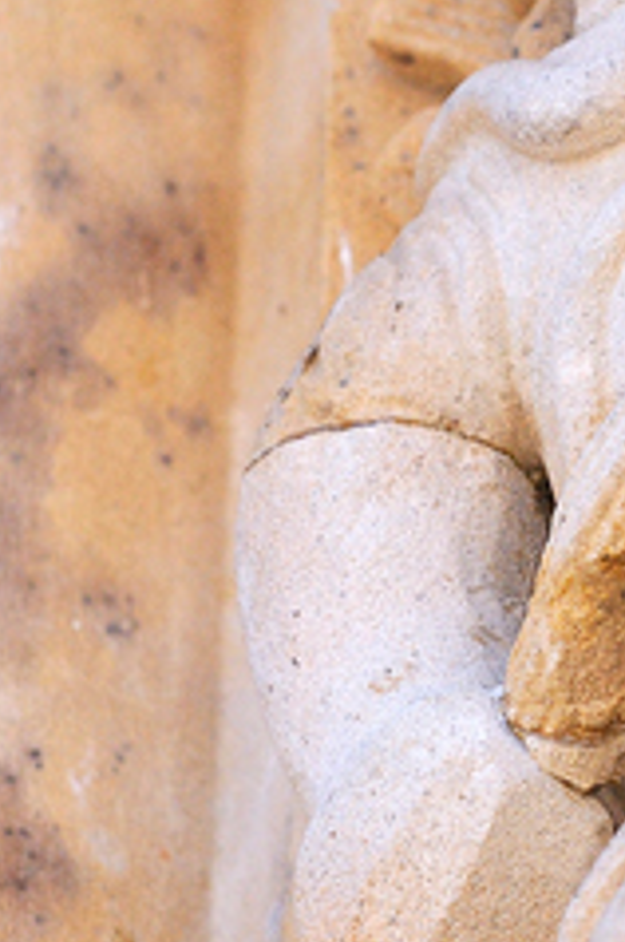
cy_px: 340
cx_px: 847
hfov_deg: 1.7
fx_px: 20880
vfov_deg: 2.6
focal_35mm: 800
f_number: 8
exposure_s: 1/320
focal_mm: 175
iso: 400
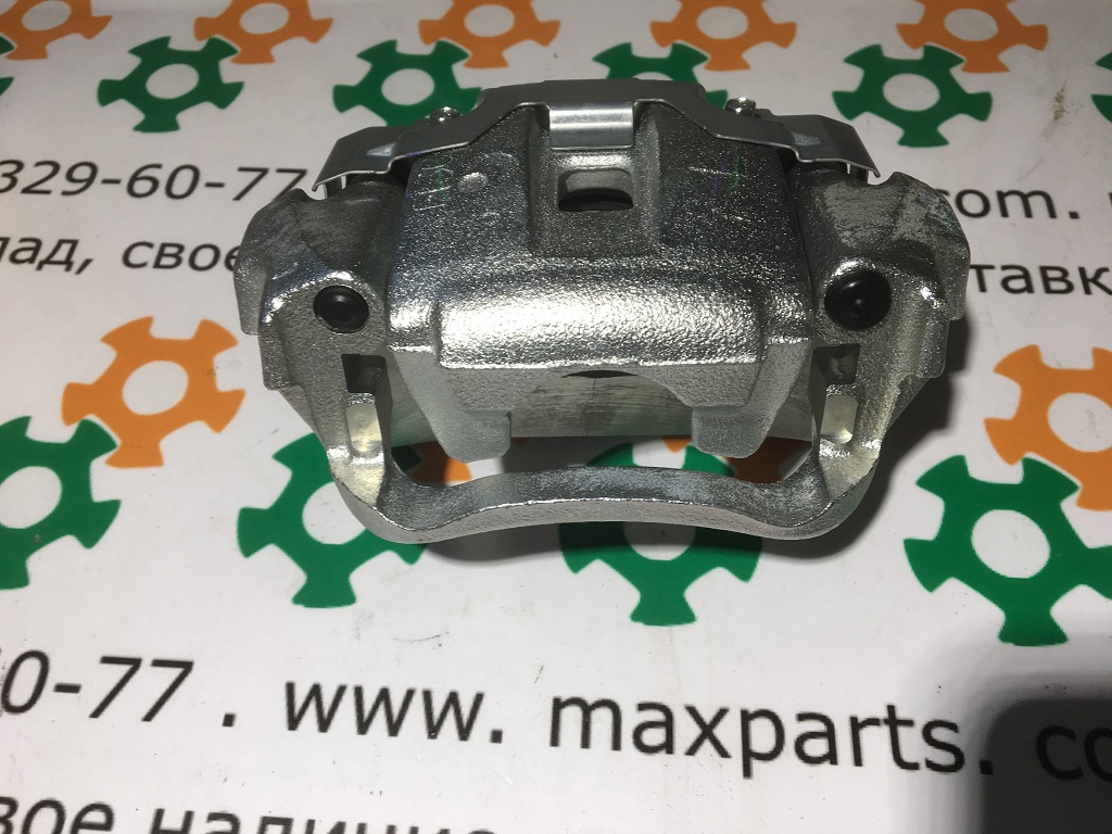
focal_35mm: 29
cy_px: 417
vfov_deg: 48.2
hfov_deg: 61.7
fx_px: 932
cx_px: 556
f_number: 2.2
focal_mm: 4.15
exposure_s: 1/100
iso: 32
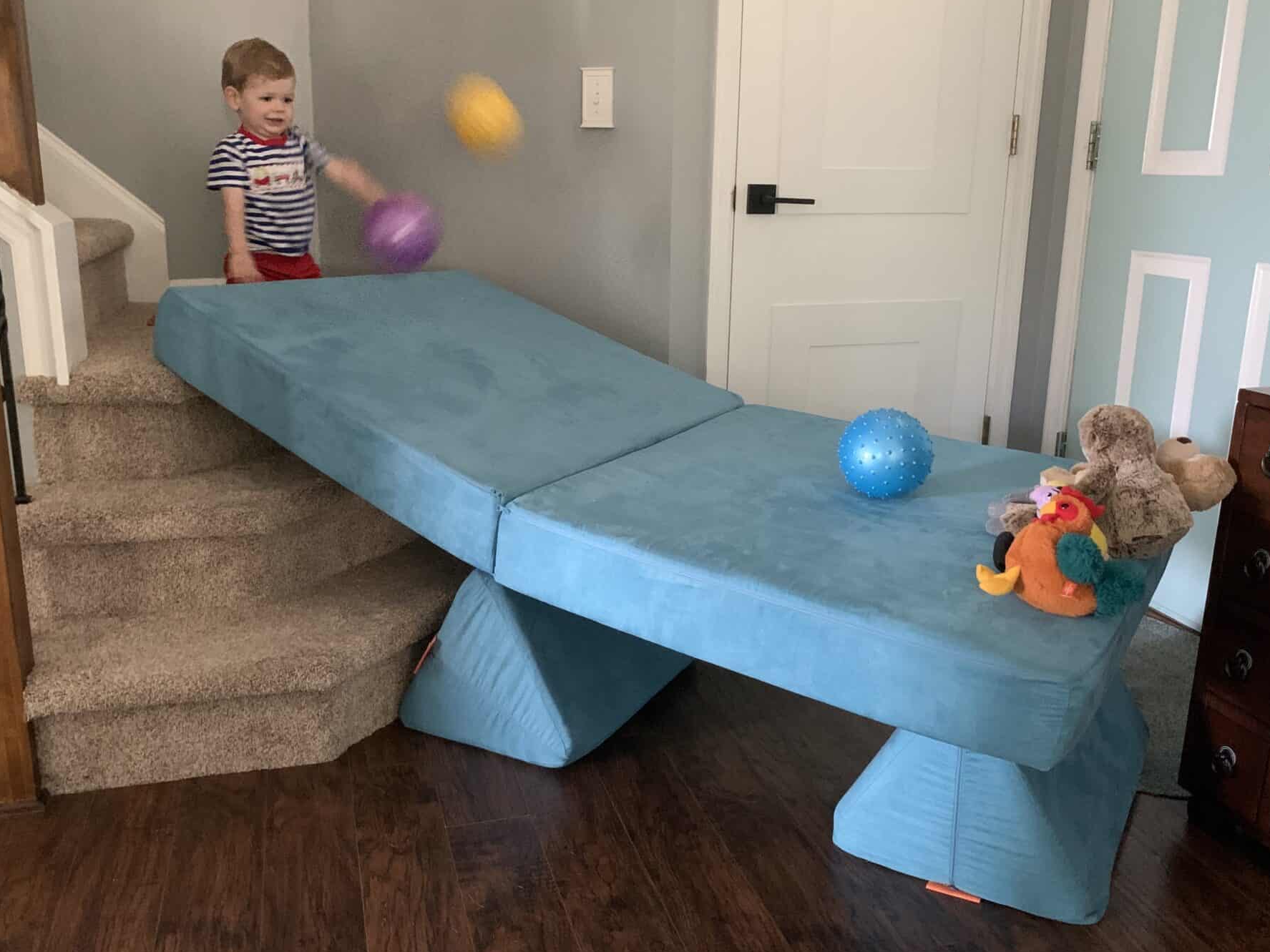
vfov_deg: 46.8
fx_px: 1101
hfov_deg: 60.0
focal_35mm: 30
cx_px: 627
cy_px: 463
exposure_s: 1/30
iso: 640
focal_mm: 4.25
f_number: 1.8
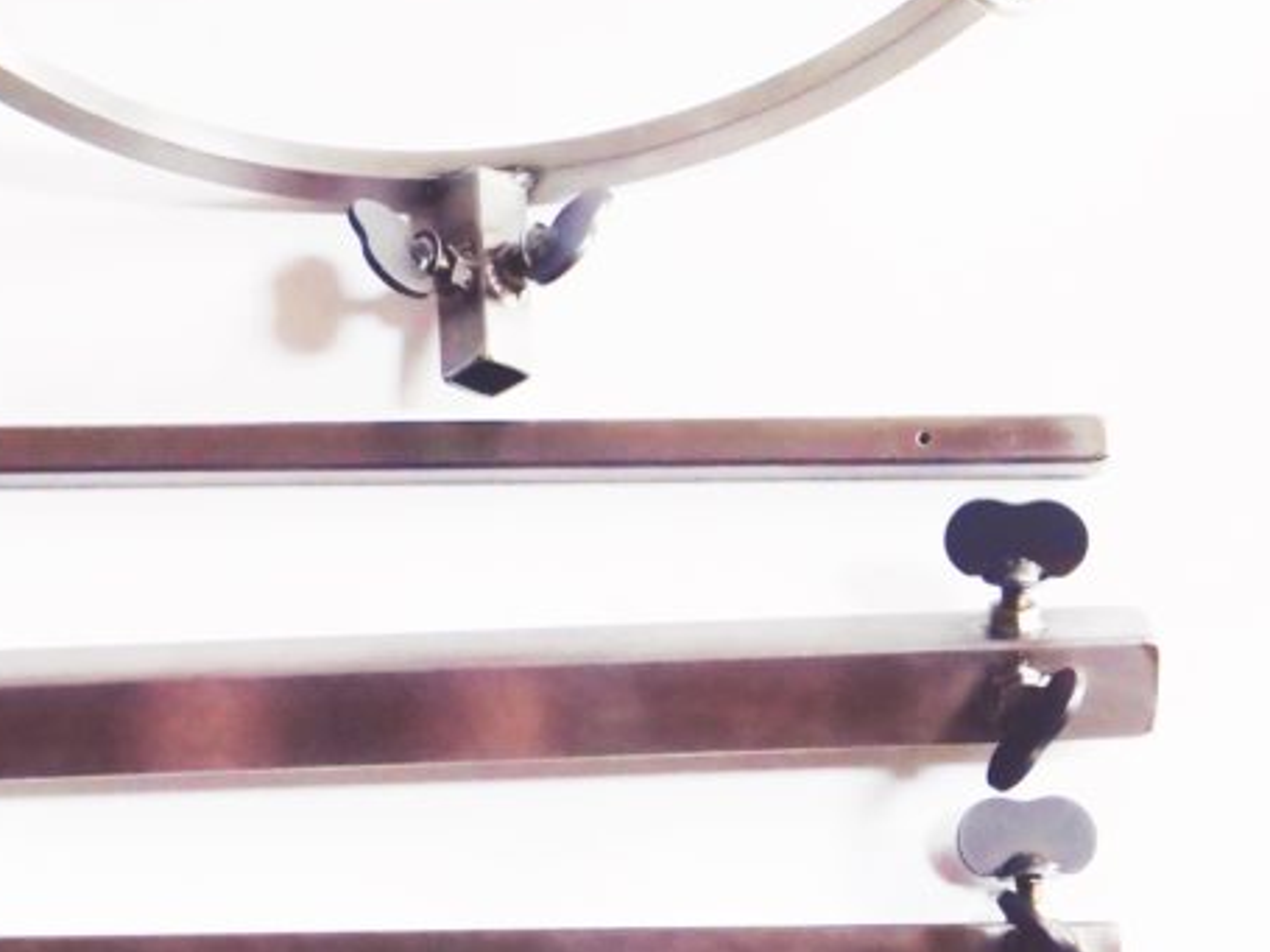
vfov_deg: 18.1
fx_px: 2971
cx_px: 315
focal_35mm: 81
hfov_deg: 23.9
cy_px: 717
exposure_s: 1/60
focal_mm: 18
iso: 3200
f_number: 7.1
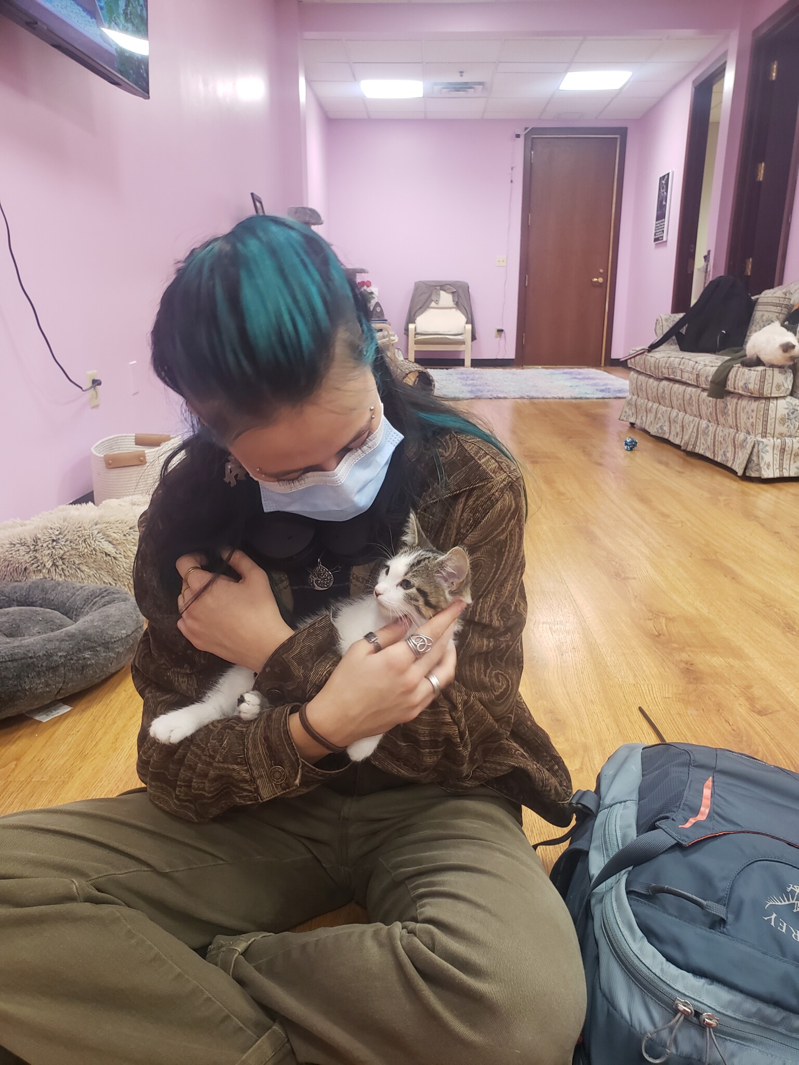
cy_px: 532
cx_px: 400
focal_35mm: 26
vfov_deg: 67.3
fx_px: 800
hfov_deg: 53.1
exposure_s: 1/30
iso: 250
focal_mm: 4.3
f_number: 2.4
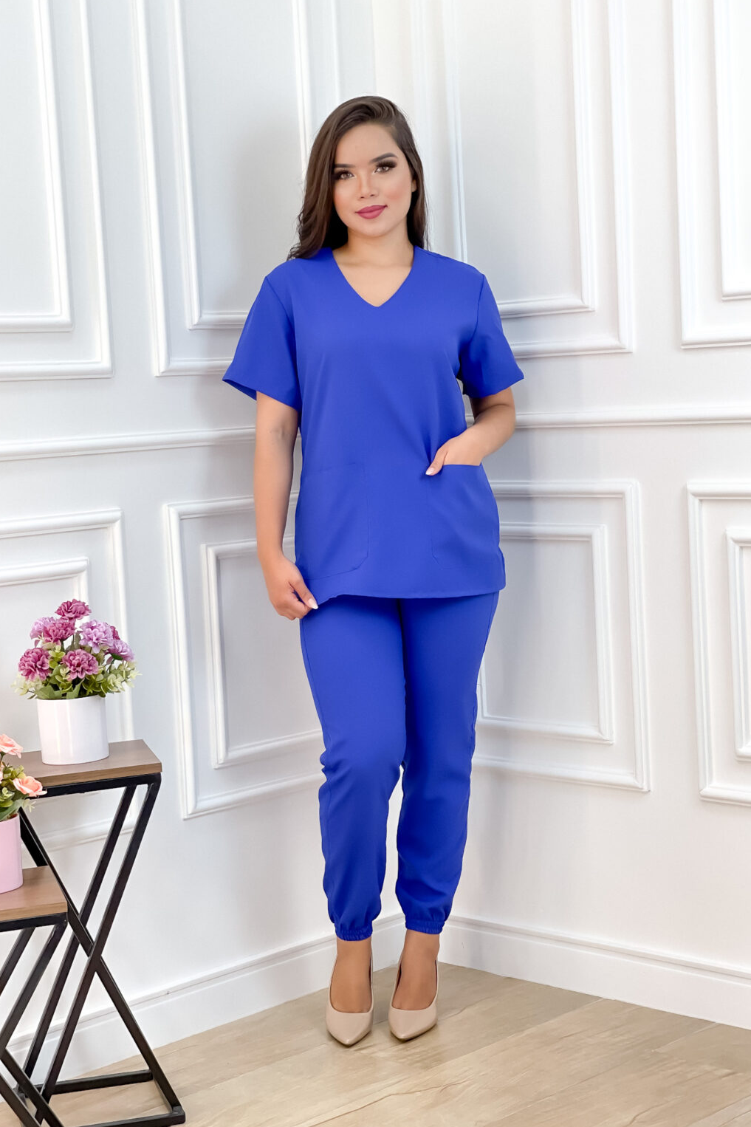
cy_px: 564
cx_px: 391
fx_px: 2097
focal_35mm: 67
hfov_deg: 20.3
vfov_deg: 30.1
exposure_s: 1/120
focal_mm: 7.5
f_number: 2.2
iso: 80
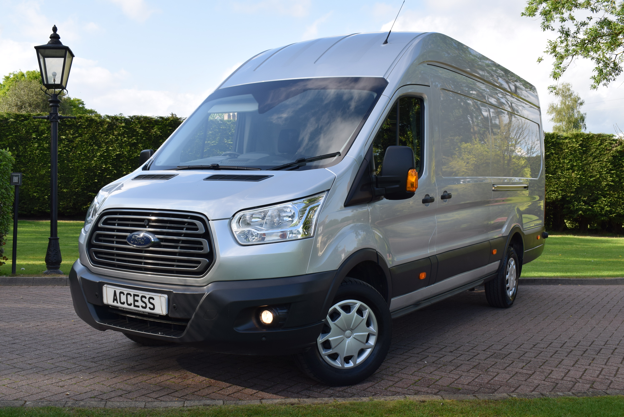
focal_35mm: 38
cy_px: 208
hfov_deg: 51.2
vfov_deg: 35.6
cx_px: 312
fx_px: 650
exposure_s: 1/250
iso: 250
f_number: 8
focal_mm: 25
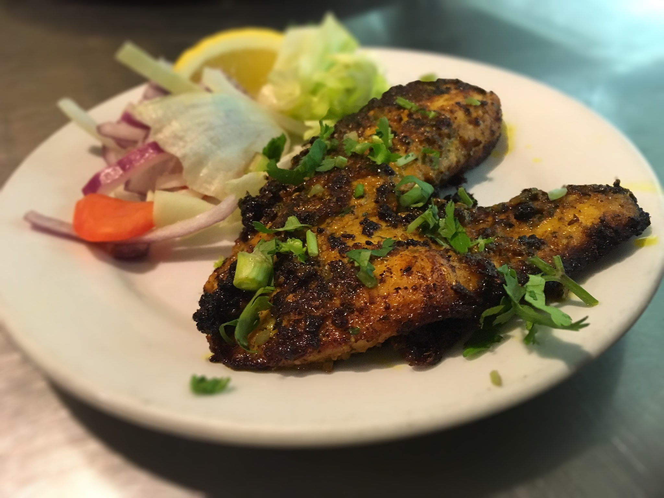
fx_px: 556
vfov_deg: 48.2
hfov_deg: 61.7
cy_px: 249
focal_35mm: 29
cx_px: 332
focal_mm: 4.15
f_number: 2.2
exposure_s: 1/15
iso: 250
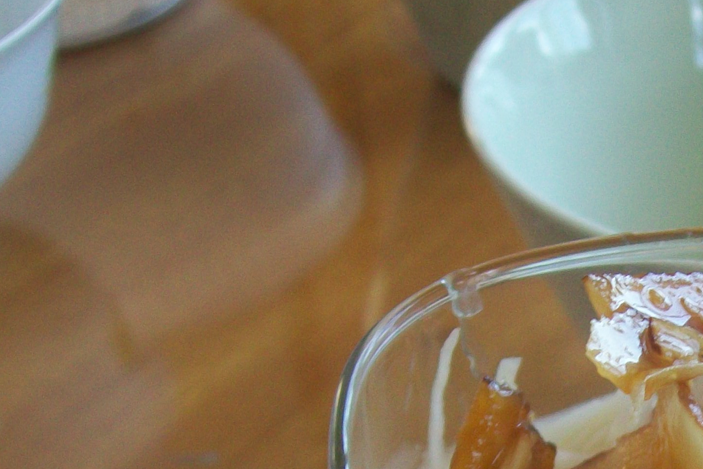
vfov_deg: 14.7
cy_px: 567
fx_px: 1758
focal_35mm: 90
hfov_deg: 21.7
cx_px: 716
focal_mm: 6
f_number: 2.7
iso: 78
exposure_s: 1/60
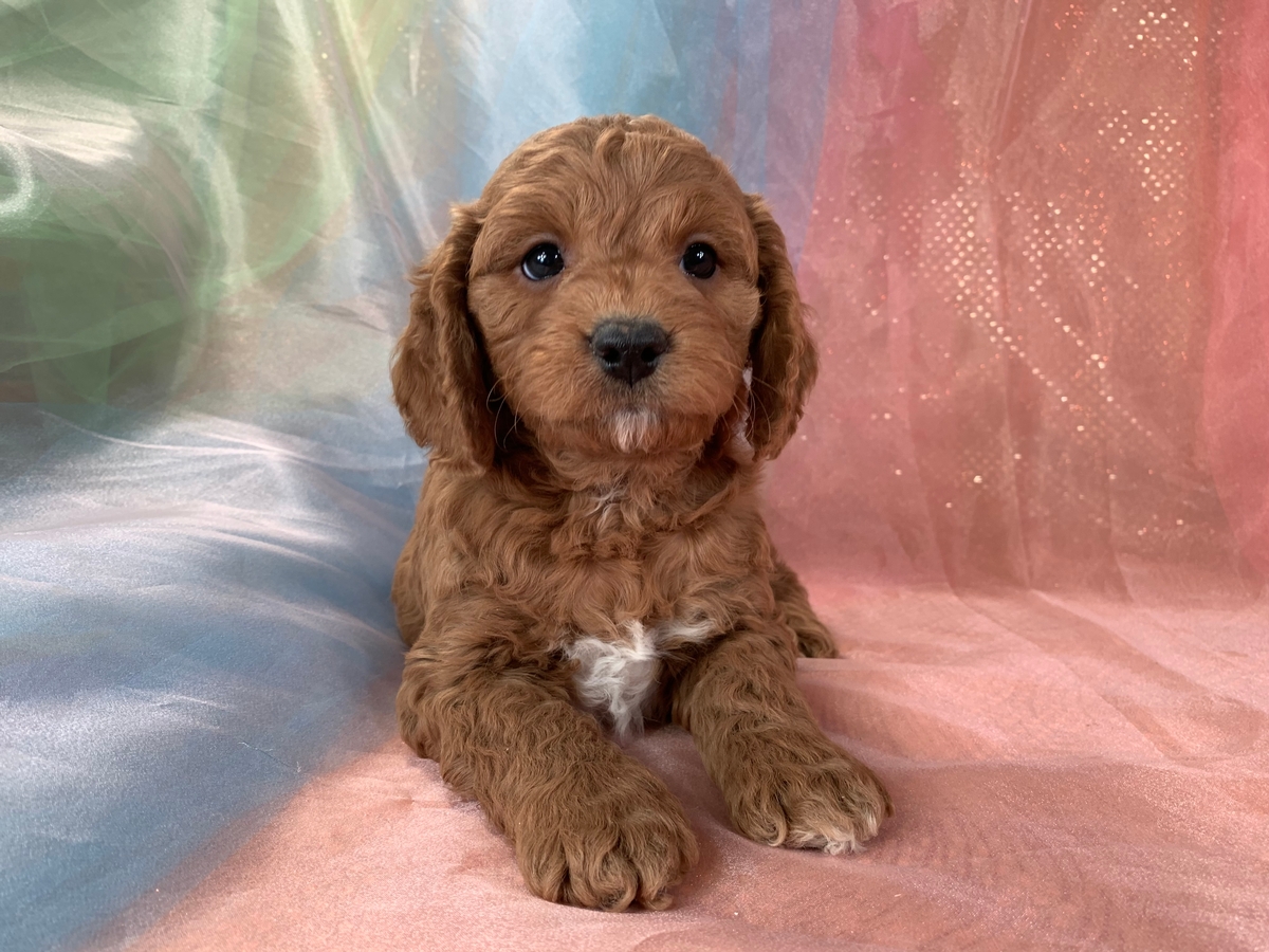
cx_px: 634
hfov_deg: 67.3
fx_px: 953
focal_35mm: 26
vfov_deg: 53.1
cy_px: 476
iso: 64
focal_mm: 4.25
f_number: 1.8
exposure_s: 1/120
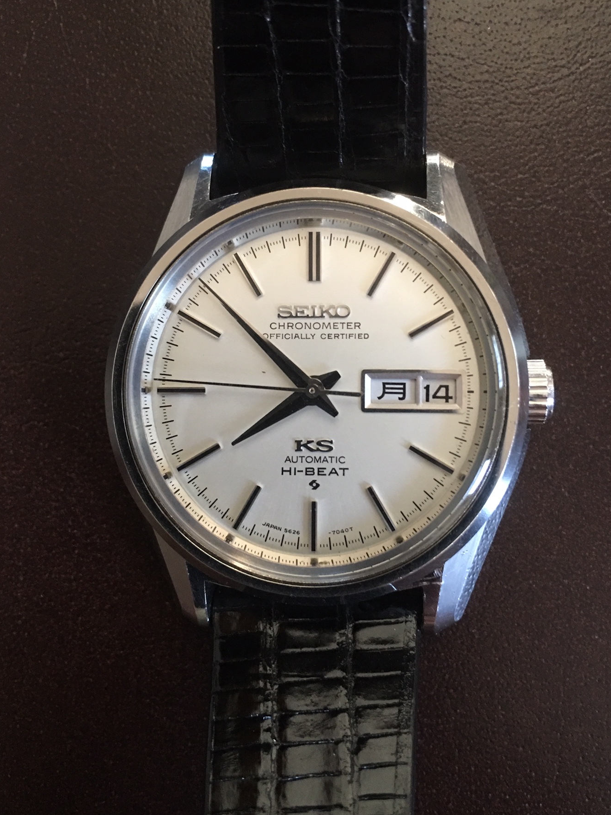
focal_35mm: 33
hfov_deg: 42.9
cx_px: 331
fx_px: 777
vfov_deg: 55.3
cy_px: 368
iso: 100
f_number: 2.2
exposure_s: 1/8
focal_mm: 4.15
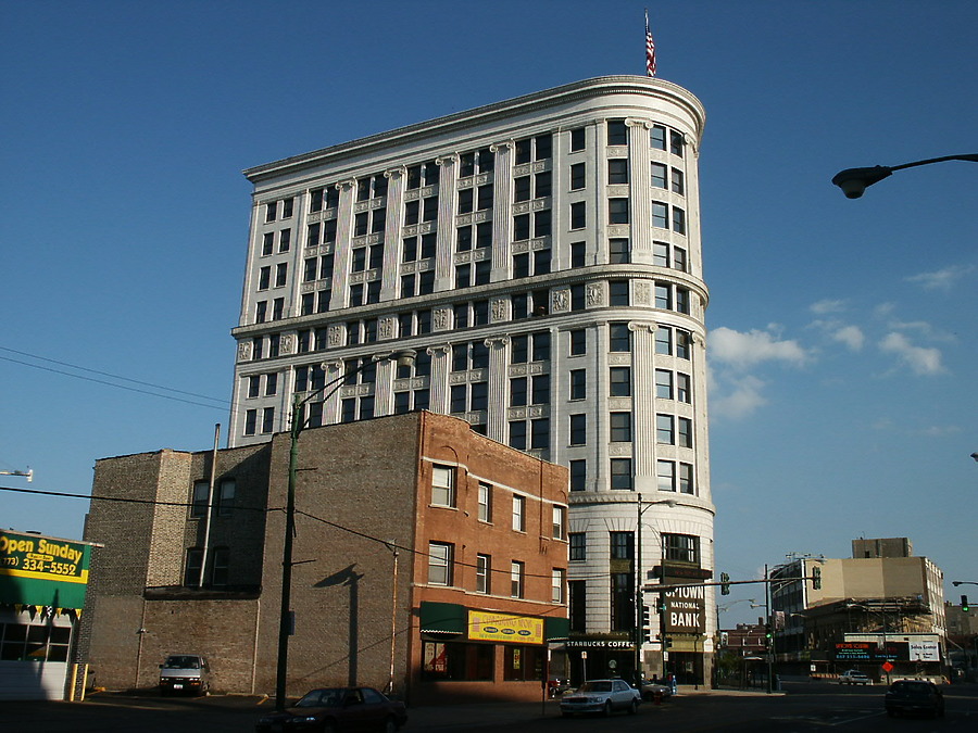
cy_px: 366
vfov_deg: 40.7
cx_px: 489
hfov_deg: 52.6
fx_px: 989
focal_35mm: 35
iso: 64
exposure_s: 1/350
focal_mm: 7.18
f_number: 6.7
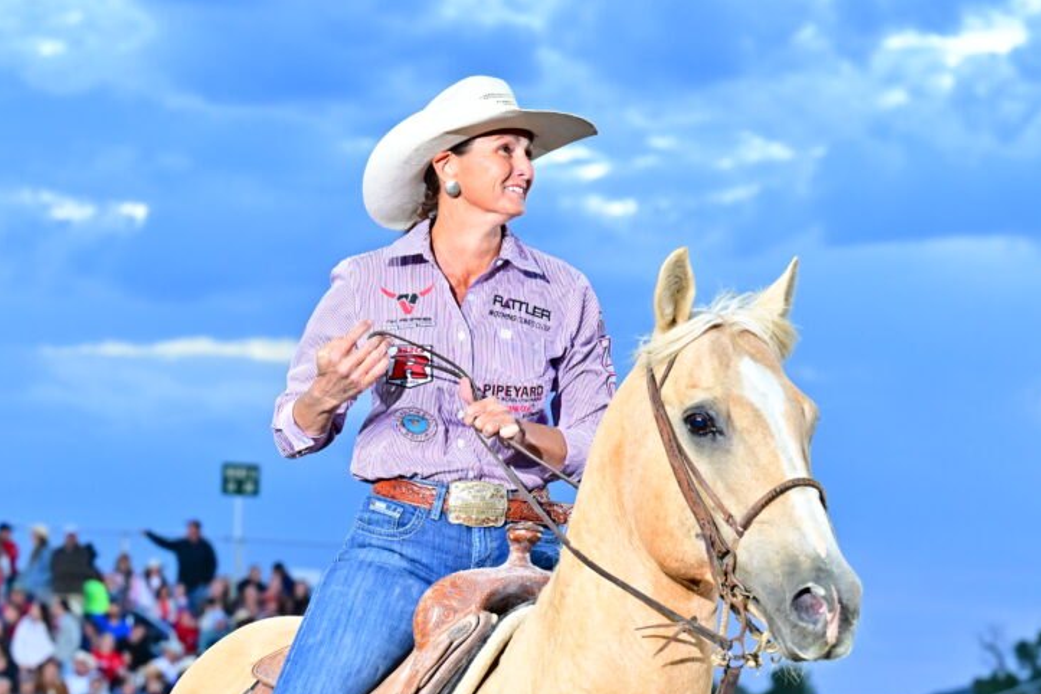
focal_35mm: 183
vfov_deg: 7.5
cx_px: 472
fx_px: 5291
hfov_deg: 11.2
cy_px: 421
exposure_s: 1/250
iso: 800
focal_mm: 90
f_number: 5
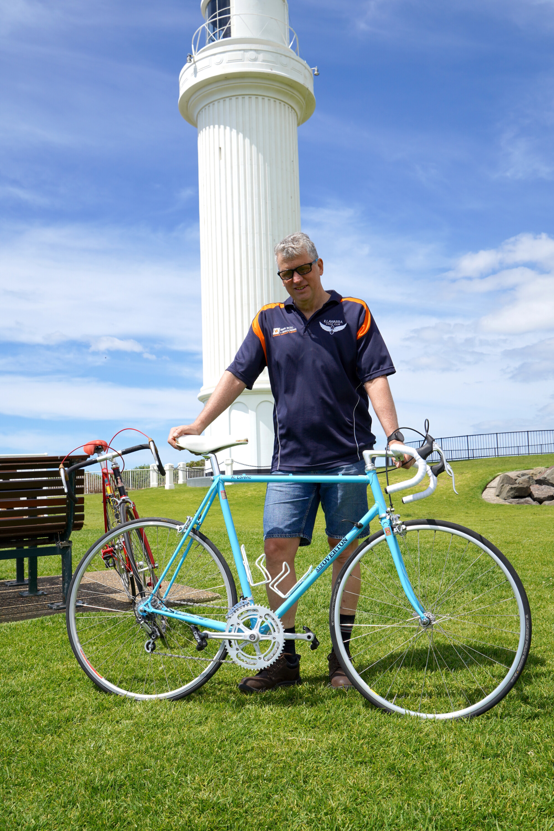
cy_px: 416
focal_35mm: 34
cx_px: 277
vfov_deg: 55.8
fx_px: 785
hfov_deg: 38.9
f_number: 11
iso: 200
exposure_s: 1/500
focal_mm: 34
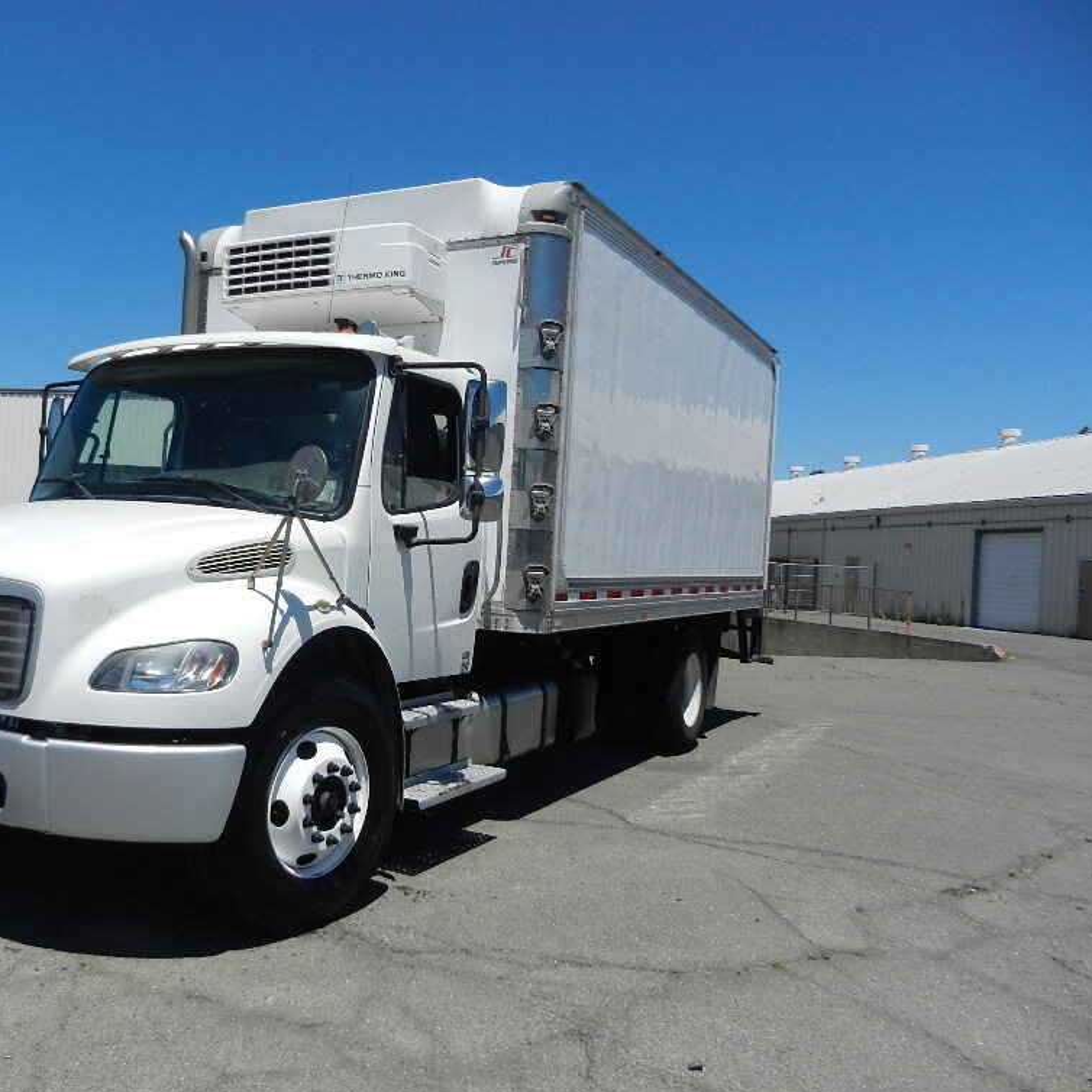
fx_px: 1071
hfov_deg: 53.2
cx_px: 381
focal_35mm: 30
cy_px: 555
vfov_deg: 54.0
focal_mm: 4.5
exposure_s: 1/800
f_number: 7
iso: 160
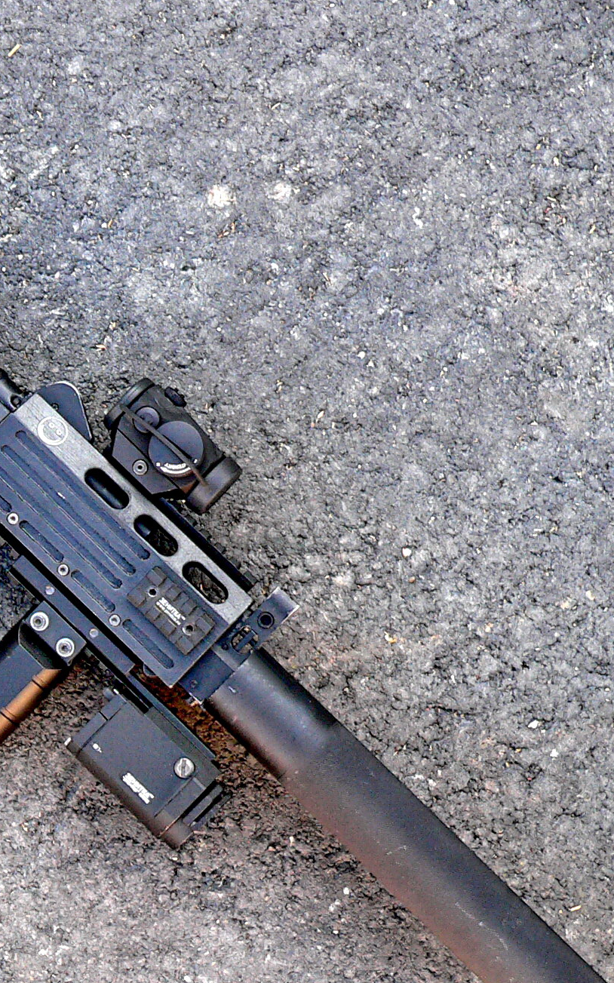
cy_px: 581
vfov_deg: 27.4
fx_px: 2009
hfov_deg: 17.0
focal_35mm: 75
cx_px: 2
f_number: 2.8
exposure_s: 1/60
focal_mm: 6
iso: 150
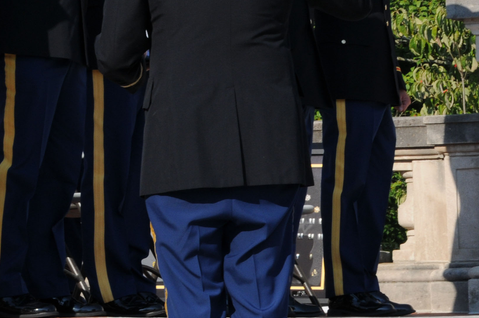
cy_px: -41
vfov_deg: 5.0
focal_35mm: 276
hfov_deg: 7.4
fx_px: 3668
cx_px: 11
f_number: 16
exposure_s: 1/160
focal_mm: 70
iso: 250
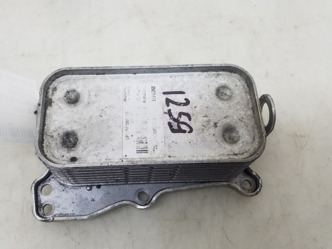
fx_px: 307
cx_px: 138
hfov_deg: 56.5
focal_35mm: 32
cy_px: 121
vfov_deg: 44.2
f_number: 1.9
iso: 100
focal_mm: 3.6
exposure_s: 1/50
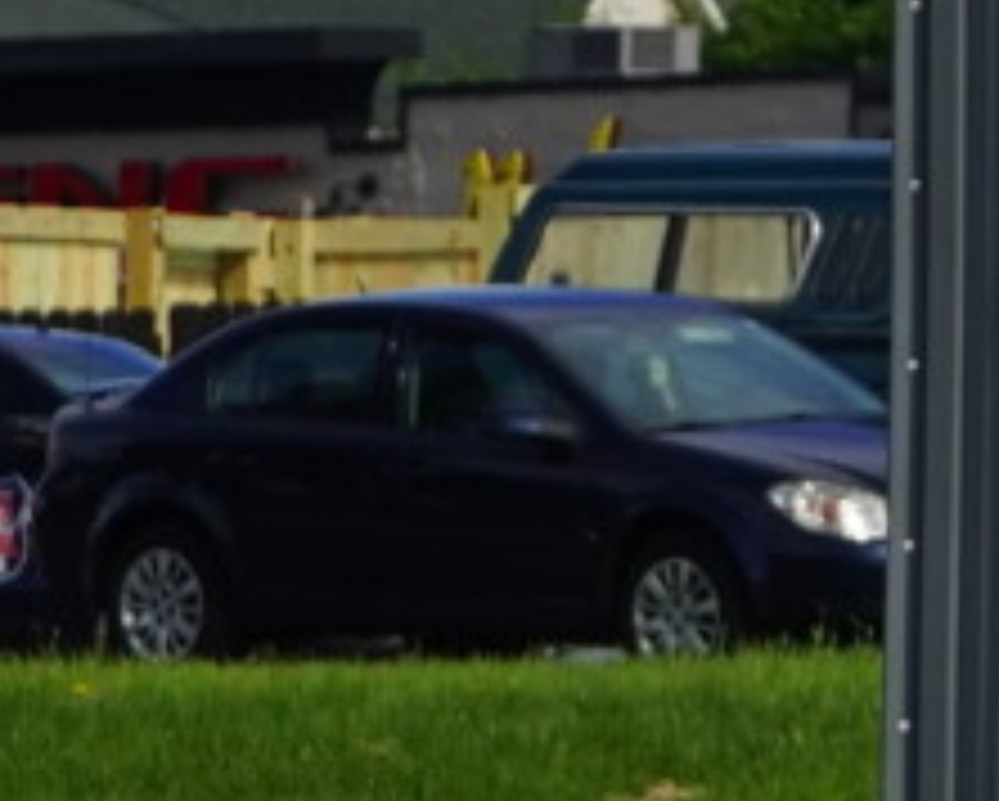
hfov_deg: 1.6
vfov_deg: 1.3
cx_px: 4010
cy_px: -979
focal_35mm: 1193
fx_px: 35304
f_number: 6.3
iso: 320
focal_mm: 138
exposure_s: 1/1600
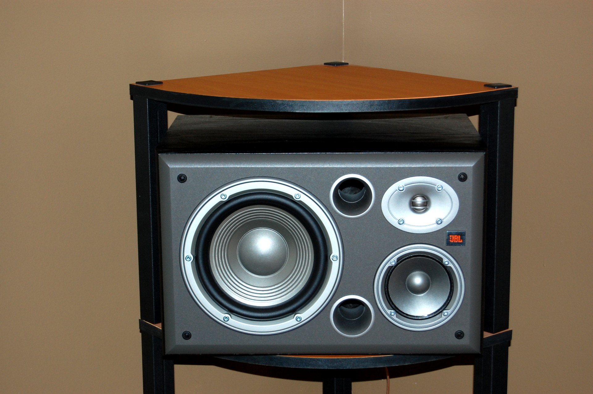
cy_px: 197
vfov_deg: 16.5
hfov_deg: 24.6
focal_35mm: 82
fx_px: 1358
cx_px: 296
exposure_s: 1/60
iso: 400
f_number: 5.6
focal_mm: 55
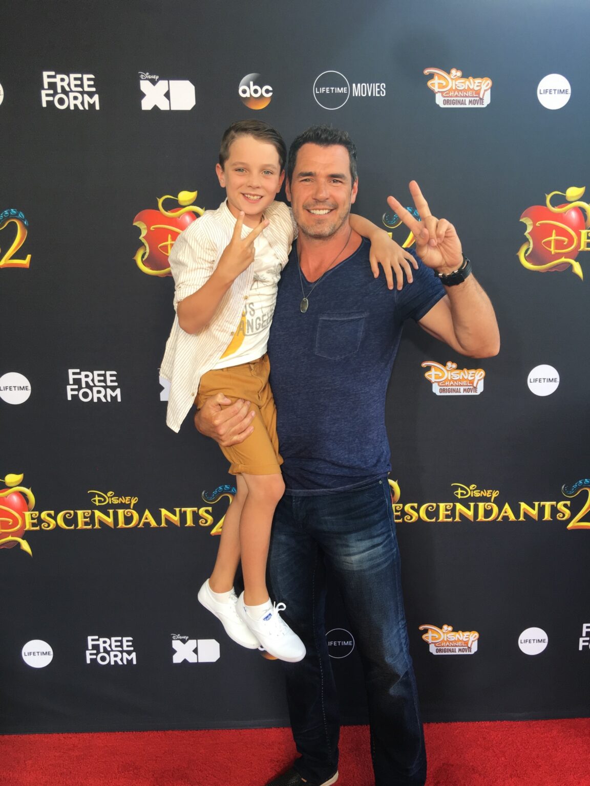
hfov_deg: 48.2
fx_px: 659
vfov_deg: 61.7
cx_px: 295
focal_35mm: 29
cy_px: 393
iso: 40
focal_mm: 4.15
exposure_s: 1/120
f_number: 2.2
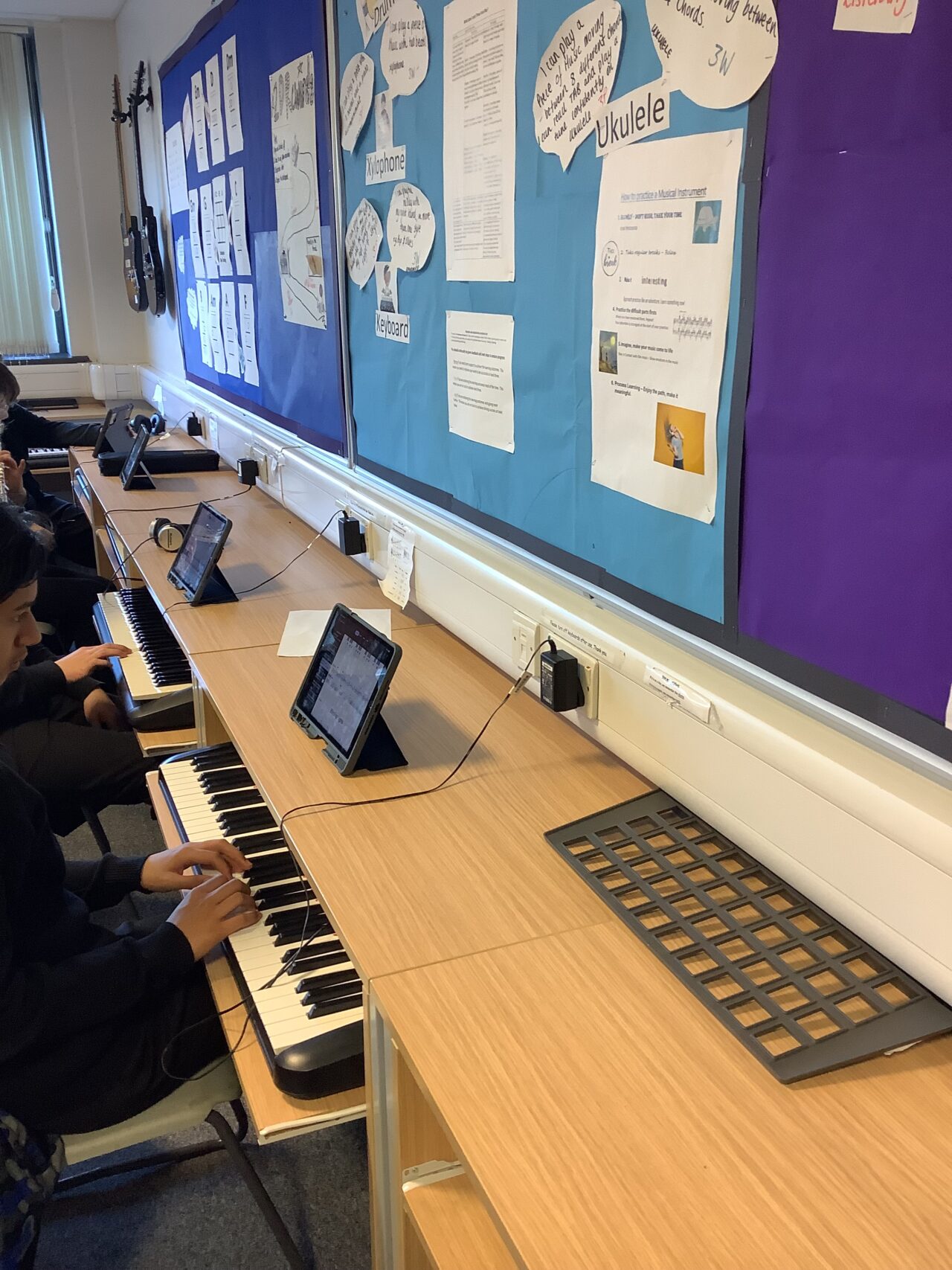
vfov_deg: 58.4
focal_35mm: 31
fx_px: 1137
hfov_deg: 45.4
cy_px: 635
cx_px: 476
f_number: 2.4
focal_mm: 3.3
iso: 125
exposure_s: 1/50
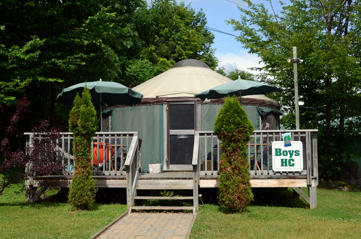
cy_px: 120
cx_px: 180
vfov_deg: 28.0
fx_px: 480
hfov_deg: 41.2
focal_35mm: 48
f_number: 8
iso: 200
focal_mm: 32
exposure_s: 1/750
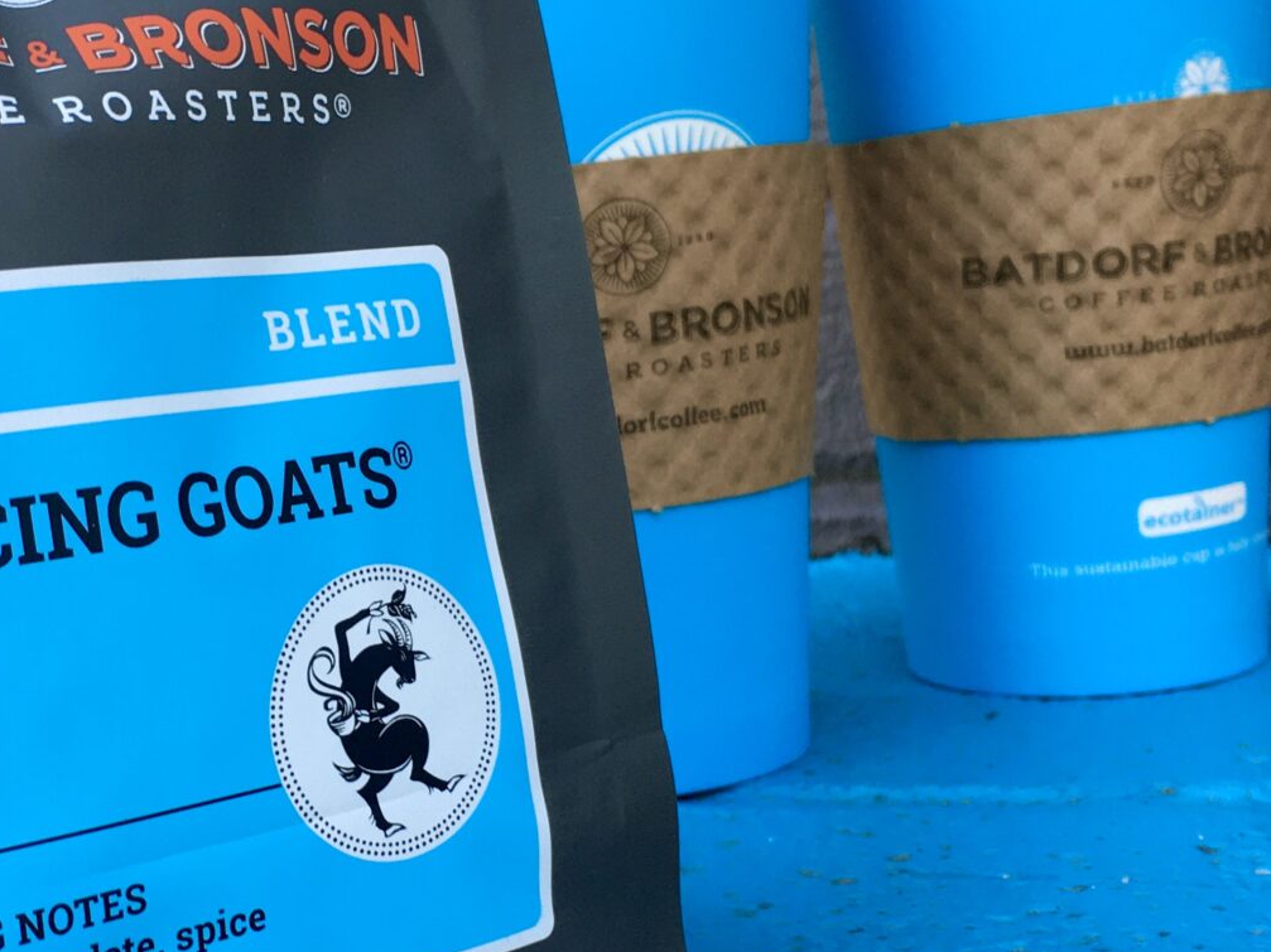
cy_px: 542
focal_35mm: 59
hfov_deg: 32.1
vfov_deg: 24.8
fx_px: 2166
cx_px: 310
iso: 32
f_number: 2.2
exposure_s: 1/120
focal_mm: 4.15
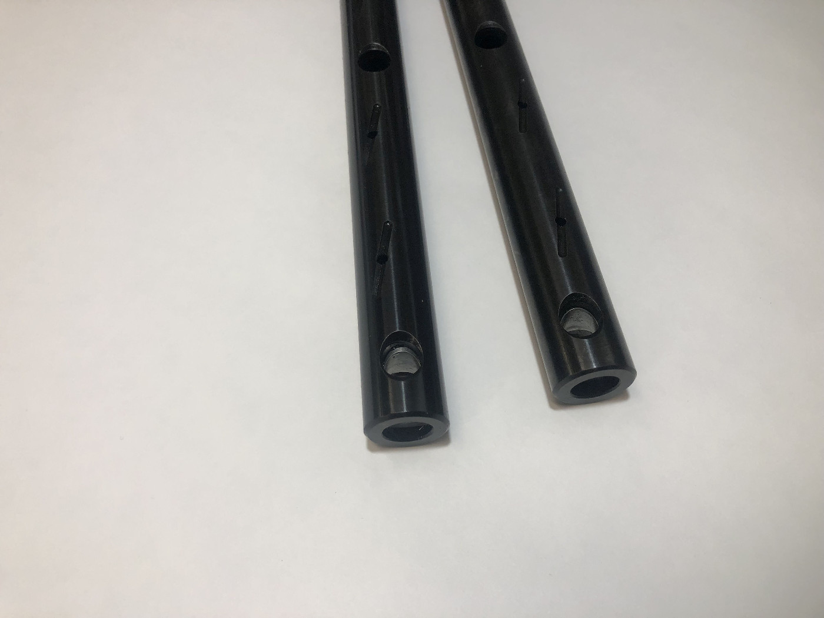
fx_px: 667
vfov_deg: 49.7
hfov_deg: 63.4
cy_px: 309
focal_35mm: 28
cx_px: 412
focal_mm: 3.99
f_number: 1.8
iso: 50
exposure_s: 1/120
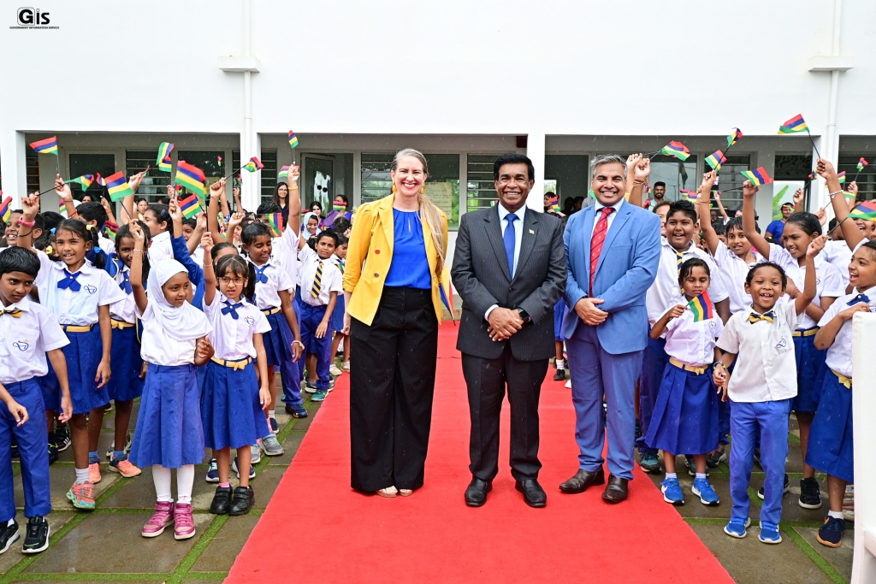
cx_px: 438
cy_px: 292
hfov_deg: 61.9
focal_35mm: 30
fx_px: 730
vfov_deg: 43.6
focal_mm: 20
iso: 400
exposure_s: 1/640
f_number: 5.6
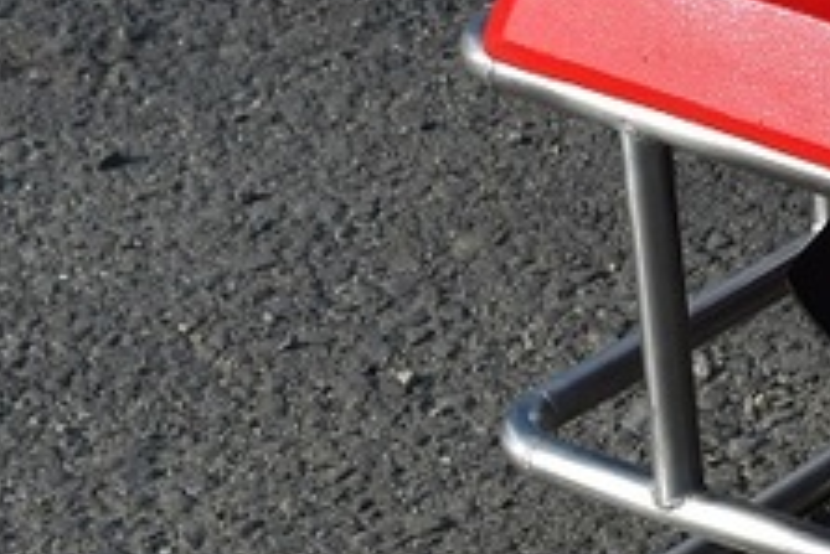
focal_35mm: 274
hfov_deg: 7.0
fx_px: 6321
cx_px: 2129
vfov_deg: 5.0
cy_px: 253
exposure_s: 1/400
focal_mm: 34
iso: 200
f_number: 5
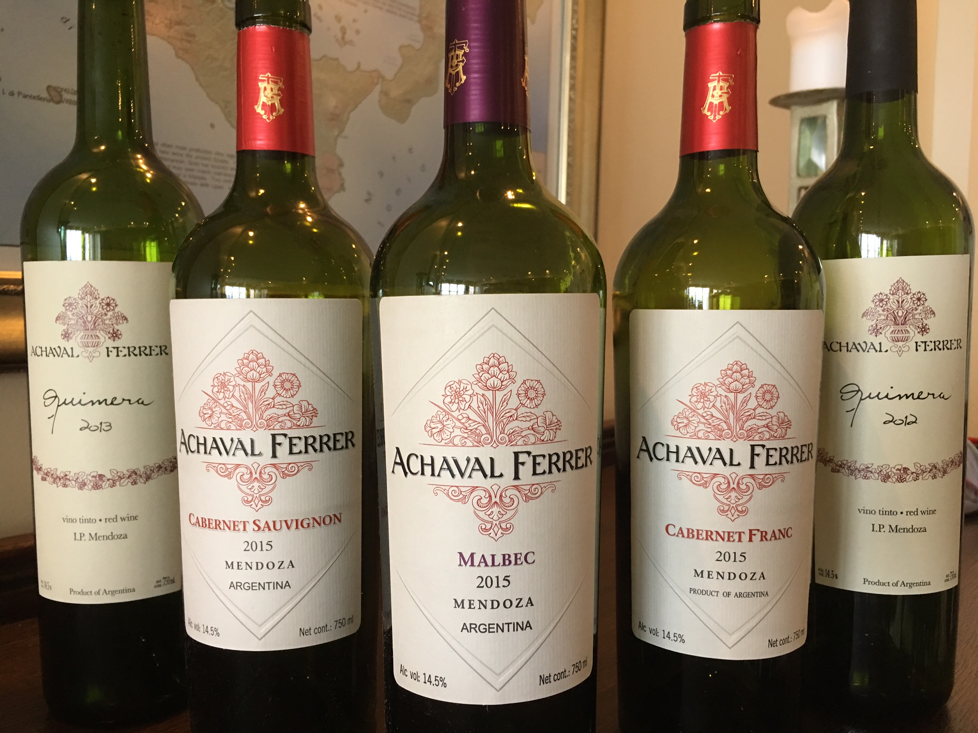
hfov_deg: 61.7
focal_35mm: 29
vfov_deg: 48.2
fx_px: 819
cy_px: 366
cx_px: 489
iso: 50
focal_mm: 4.15
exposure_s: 1/15
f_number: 2.2
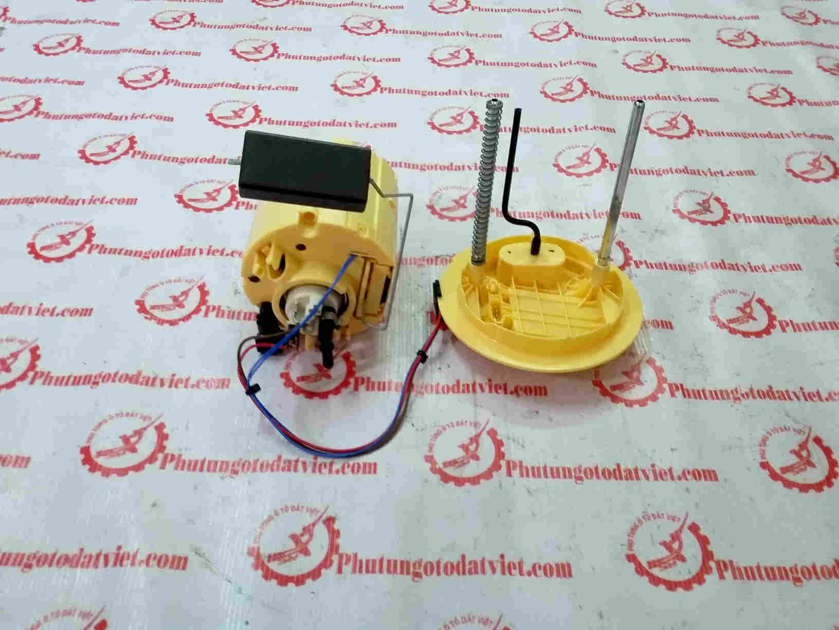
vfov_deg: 45.4
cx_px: 420
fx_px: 751
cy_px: 315
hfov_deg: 58.4
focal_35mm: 31
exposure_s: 1/17
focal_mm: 3.3
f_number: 2.2
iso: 250
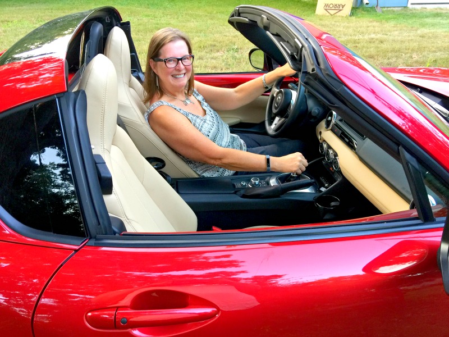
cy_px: 168
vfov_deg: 48.2
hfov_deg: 61.7
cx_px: 224
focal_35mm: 29
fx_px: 376
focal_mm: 4.15
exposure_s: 1/15
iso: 40
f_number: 2.2
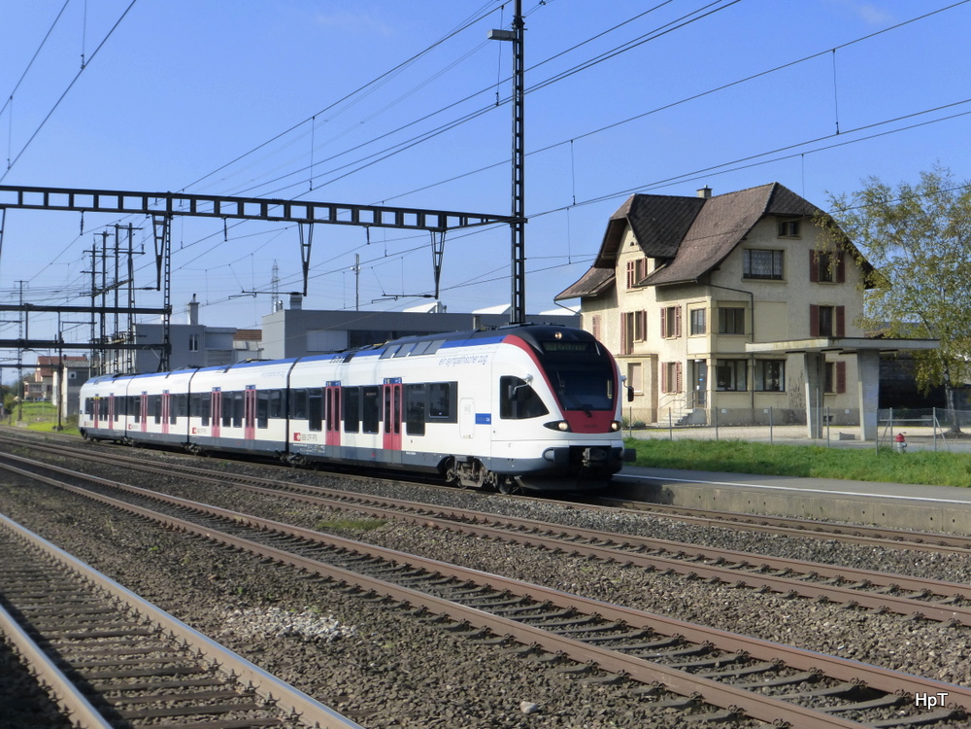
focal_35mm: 57
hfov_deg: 33.8
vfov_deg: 25.7
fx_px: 1599
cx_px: 486
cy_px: 364
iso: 160
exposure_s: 1/500
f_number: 4.6
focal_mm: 9.7
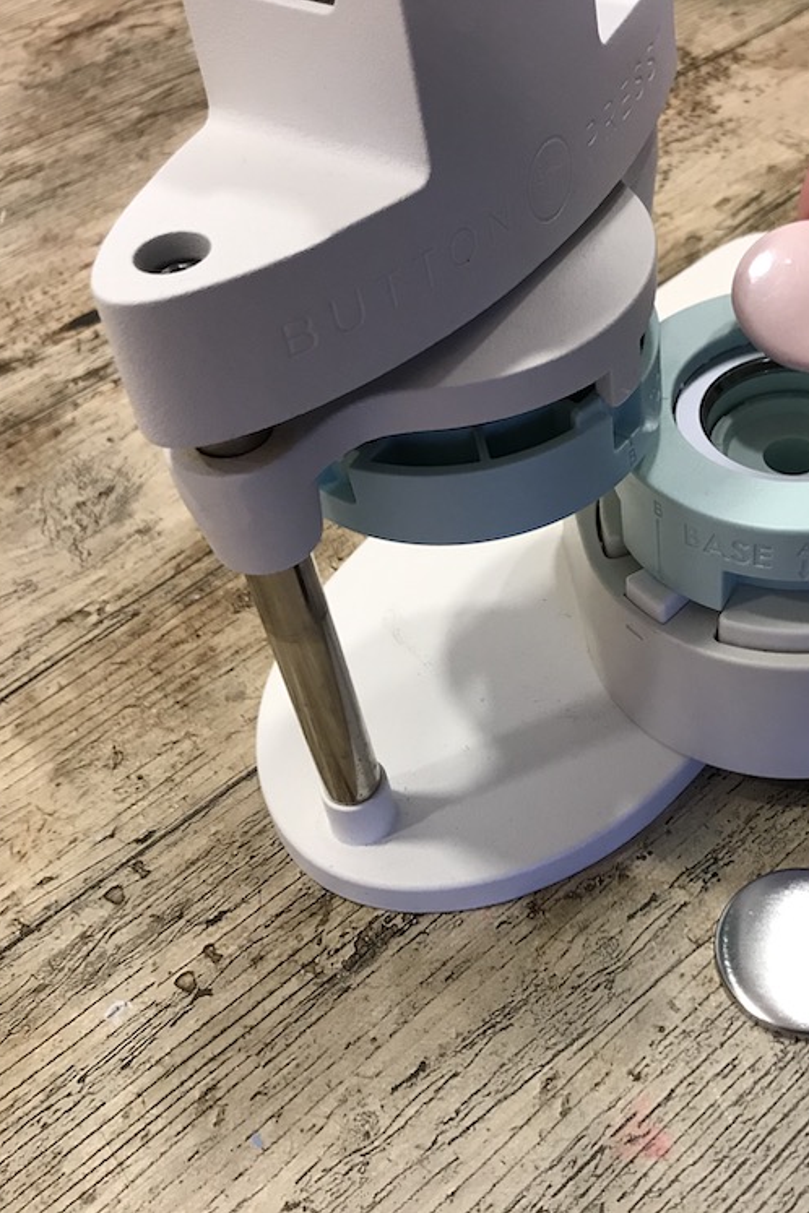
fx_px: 1315
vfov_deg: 49.6
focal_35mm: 39
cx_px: 580
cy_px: 607
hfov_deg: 33.7
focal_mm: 3.99
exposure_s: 1/25
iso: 40
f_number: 1.8
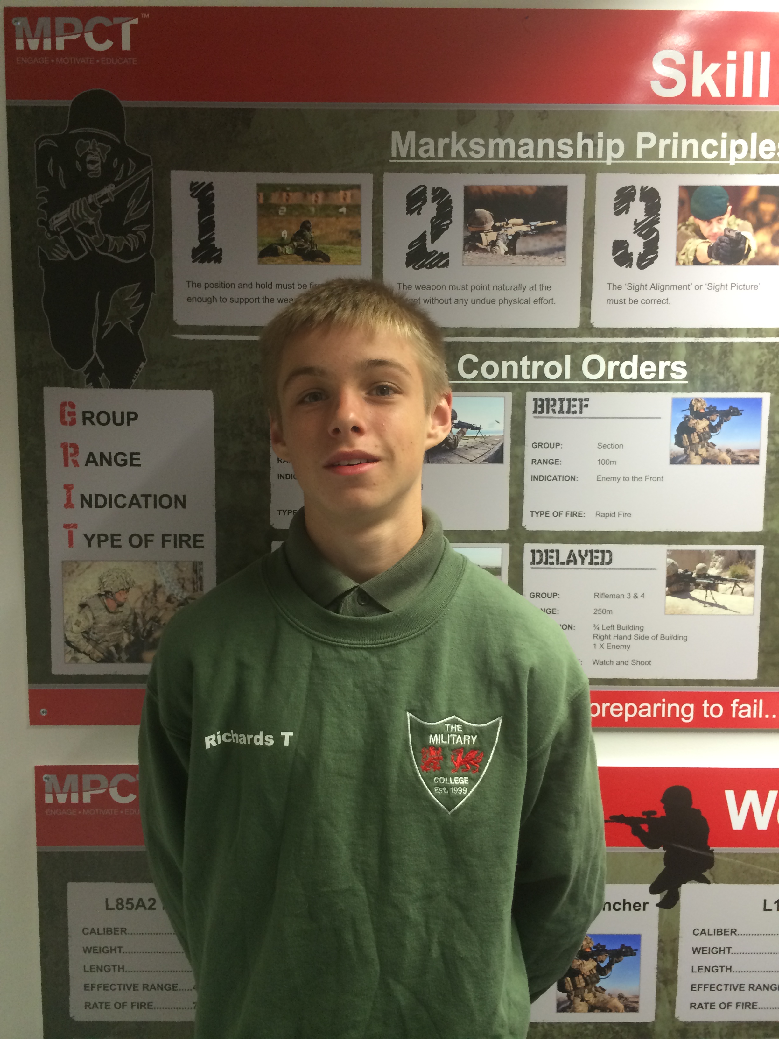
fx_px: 900
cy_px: 520
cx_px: 390
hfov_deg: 46.8
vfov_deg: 60.0
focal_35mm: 30
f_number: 2.2
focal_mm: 4.12
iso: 80
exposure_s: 1/33
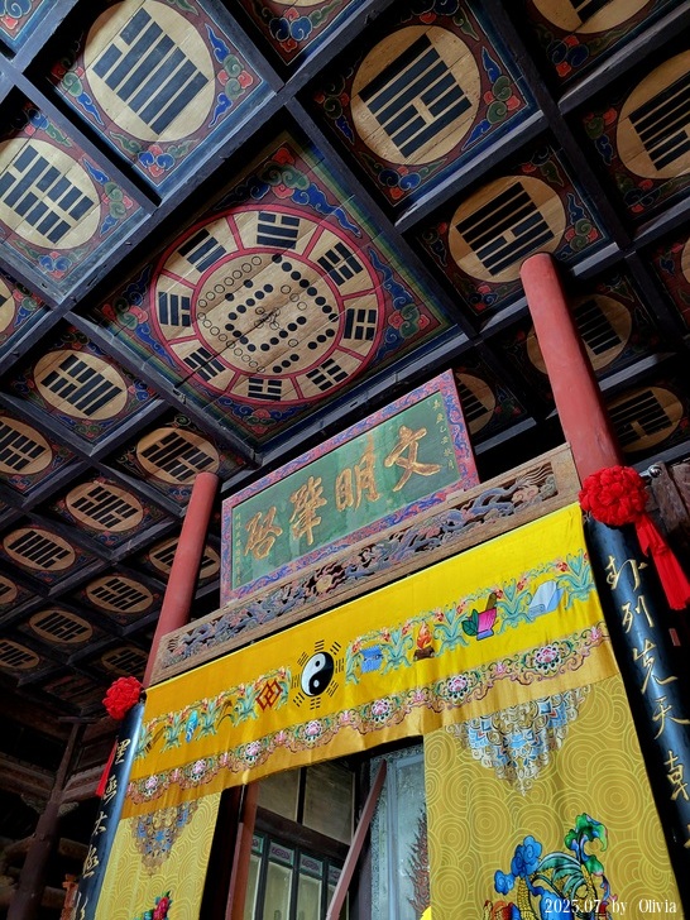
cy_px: 460
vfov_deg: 67.3
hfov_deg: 53.1
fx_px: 691
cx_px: 345
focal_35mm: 26
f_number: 1.8
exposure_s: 1/50
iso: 160
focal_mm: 5.4
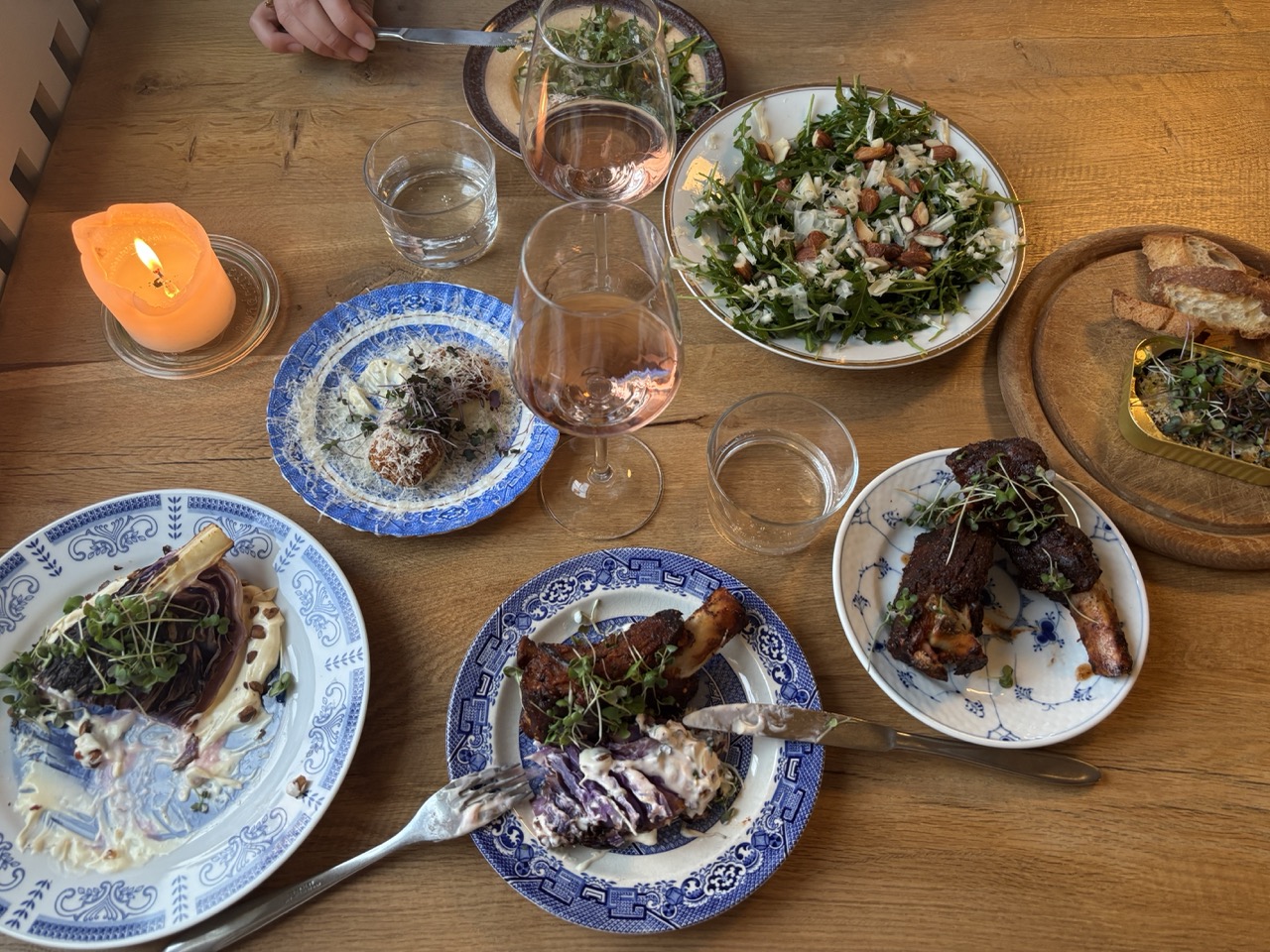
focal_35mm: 26
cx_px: 635
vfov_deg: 53.1
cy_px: 476
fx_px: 954
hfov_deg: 67.3
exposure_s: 1/64
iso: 125
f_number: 1.6
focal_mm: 5.96
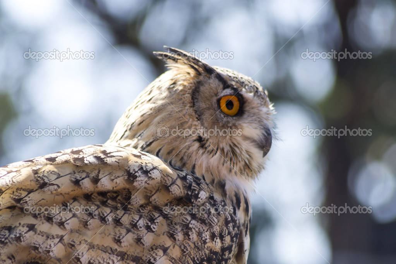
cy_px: 132
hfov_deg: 4.6
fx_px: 4950
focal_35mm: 450
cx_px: 198
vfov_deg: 3.1
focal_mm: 300
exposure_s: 1/160
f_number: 5.6
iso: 100
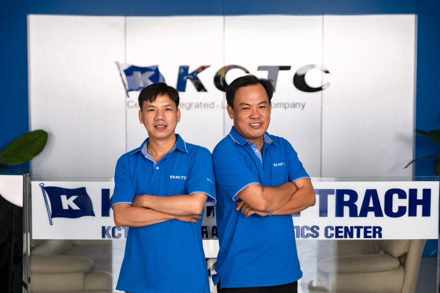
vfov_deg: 16.5
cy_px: 146
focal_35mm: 83
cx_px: 220
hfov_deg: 24.5
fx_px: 1015
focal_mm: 55
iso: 400
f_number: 2.8
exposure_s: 1/100
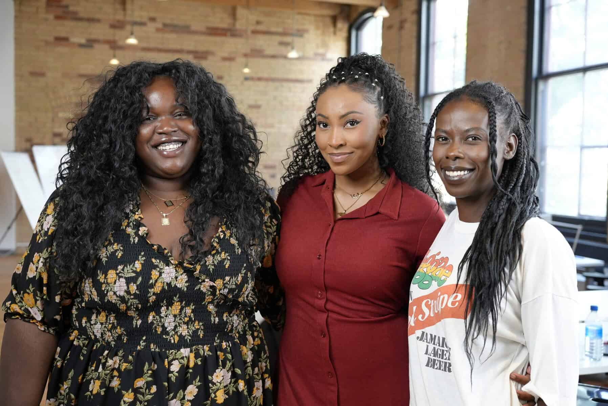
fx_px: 691
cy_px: 203
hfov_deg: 47.5
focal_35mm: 41
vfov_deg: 32.8
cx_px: 304
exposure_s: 1/160
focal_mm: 40.9
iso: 1600
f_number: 4
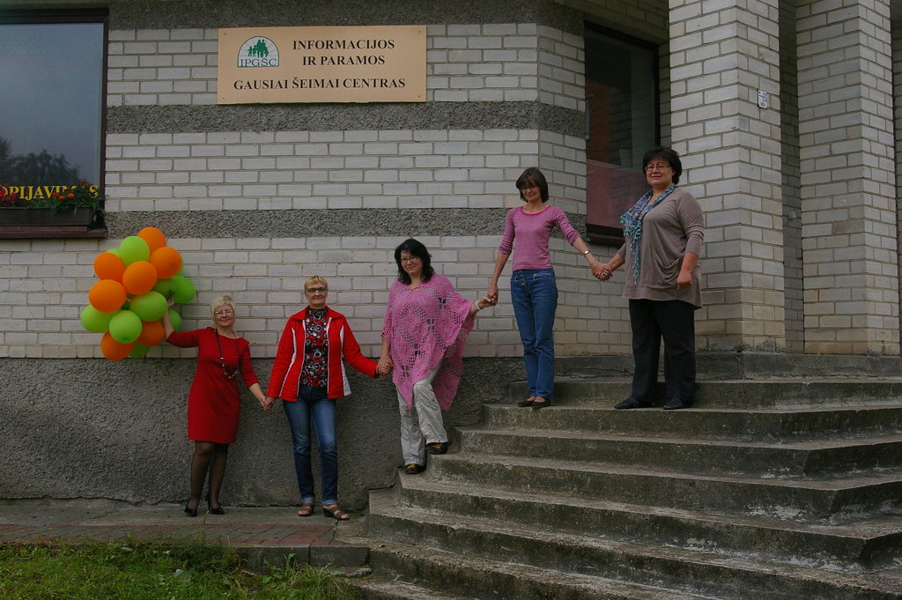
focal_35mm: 42
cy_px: 300
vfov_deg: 31.8
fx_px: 1051
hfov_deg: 46.4
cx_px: 451
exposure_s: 1/500
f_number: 9.5
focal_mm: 28
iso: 800
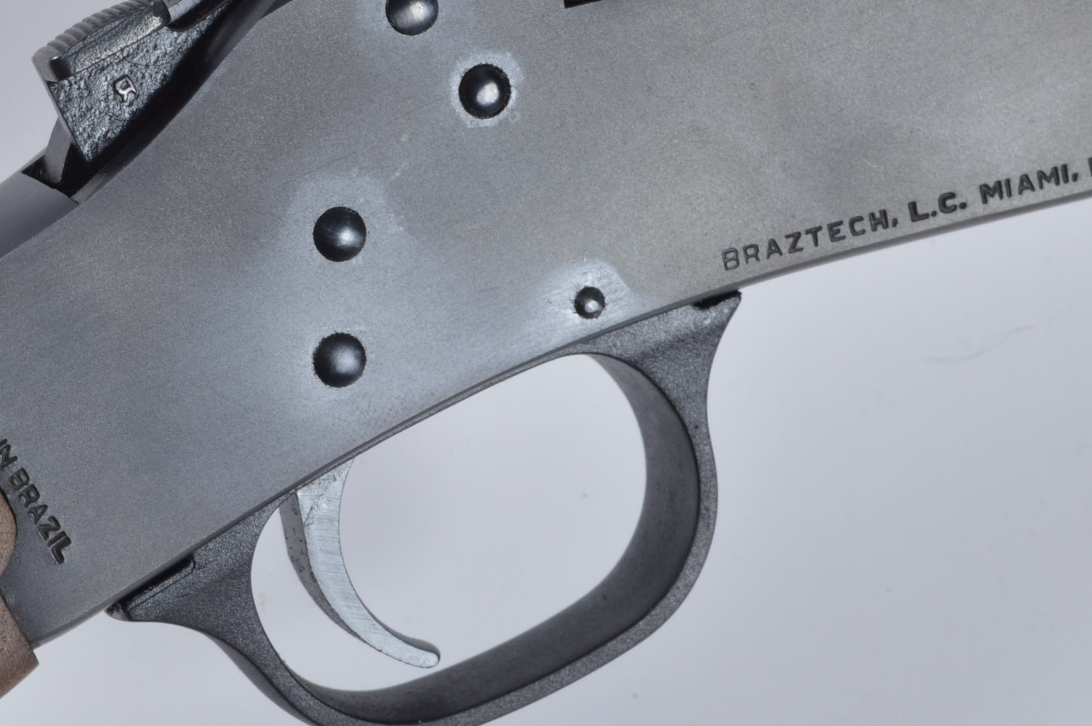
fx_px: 4574
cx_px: 555
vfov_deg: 9.1
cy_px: 270
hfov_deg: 13.6
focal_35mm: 151
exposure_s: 1/125
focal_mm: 55
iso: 100
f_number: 14
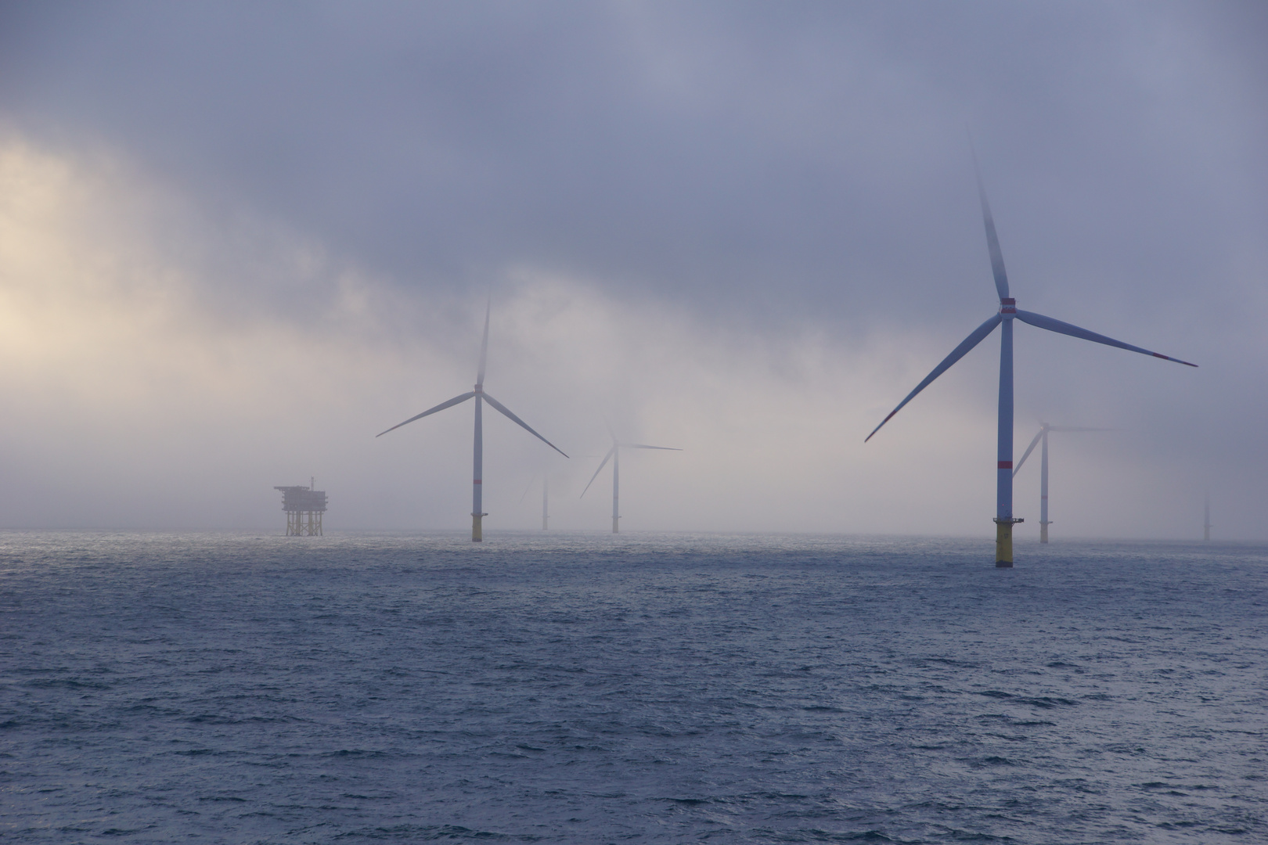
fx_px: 4755
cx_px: 634
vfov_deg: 10.2
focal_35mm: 135
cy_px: 422
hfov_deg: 15.2
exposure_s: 1/80
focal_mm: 90
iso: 100
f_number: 8
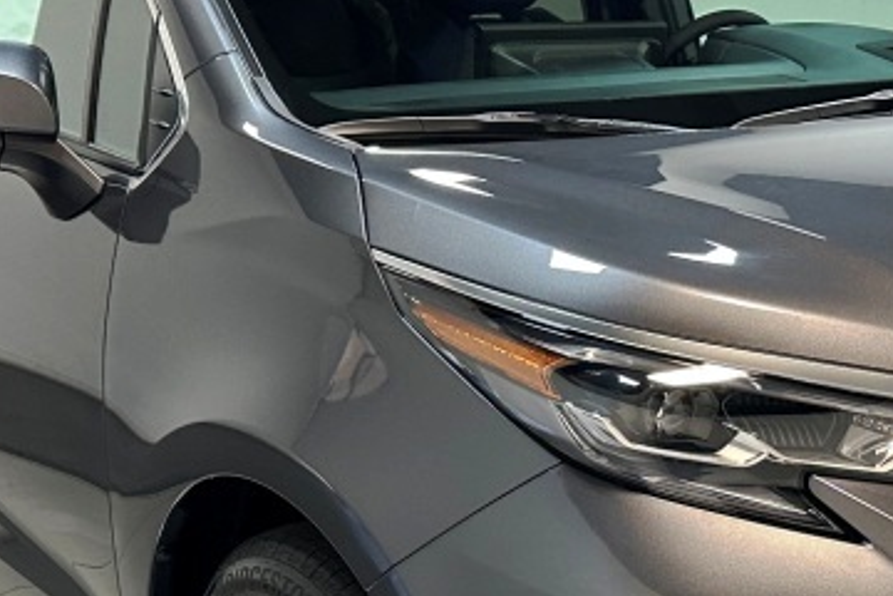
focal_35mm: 71
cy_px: 497
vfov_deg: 19.0
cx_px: 647
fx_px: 1761
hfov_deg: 28.1
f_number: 1.78
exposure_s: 1/60
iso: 320
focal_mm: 6.86
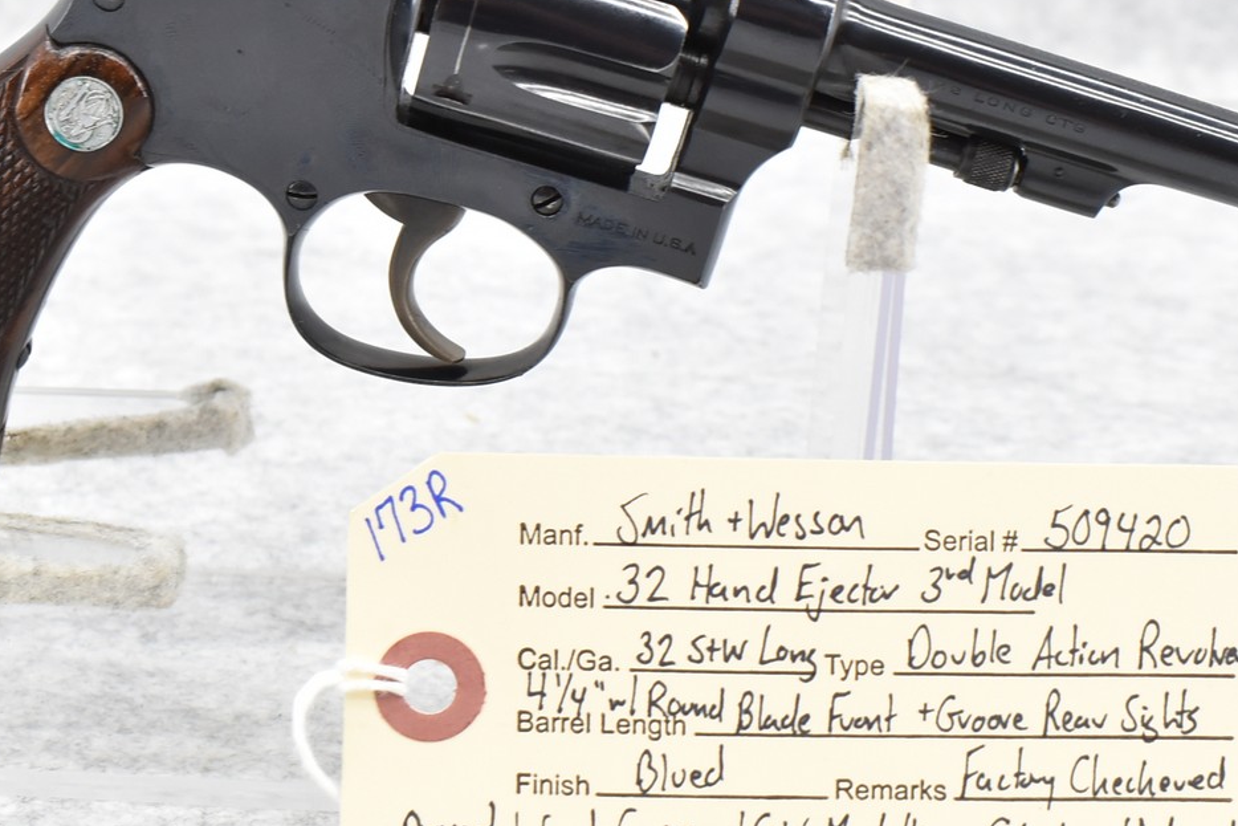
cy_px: 289
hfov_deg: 27.0
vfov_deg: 18.1
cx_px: 602
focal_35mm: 75
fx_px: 2579
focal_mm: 26
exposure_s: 1/80
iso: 640
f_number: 7.1
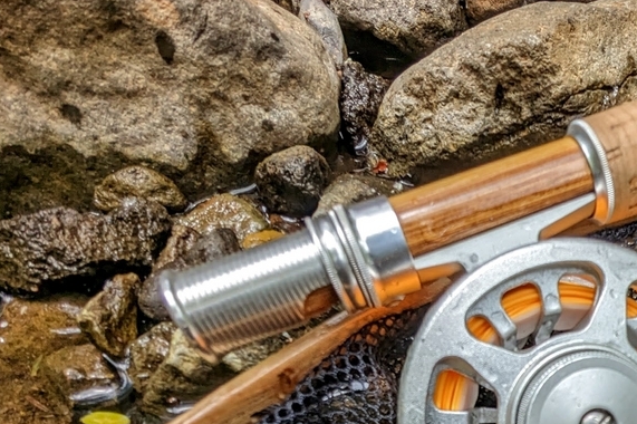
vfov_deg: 32.5
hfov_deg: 48.6
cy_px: 484
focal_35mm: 35
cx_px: 575
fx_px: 619
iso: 50
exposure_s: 1/349
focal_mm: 2.35
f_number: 2.2
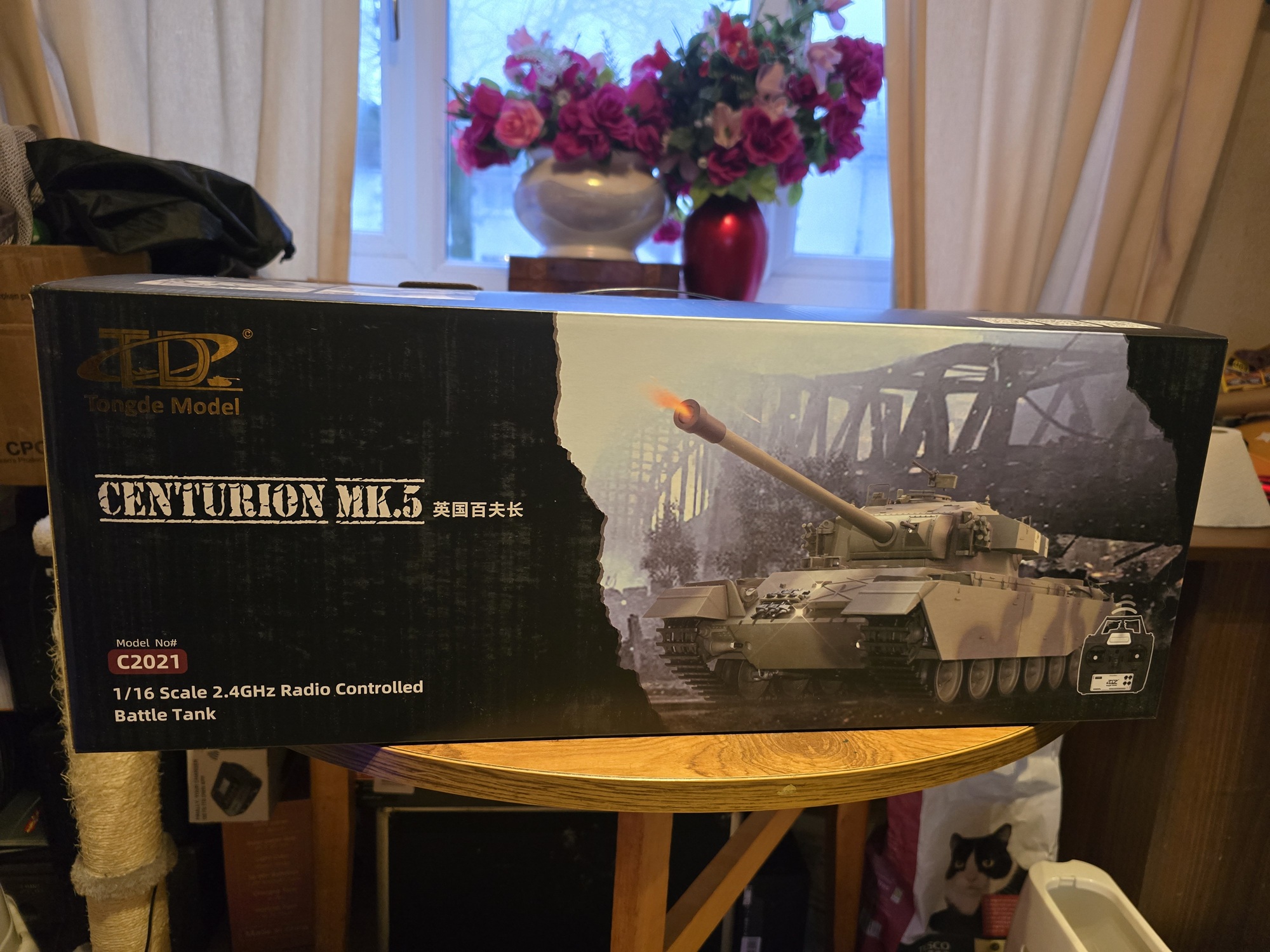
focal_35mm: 23
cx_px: 635
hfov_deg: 73.9
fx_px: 844
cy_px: 476
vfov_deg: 58.9
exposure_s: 1/60
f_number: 1.7
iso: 640
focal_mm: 6.3
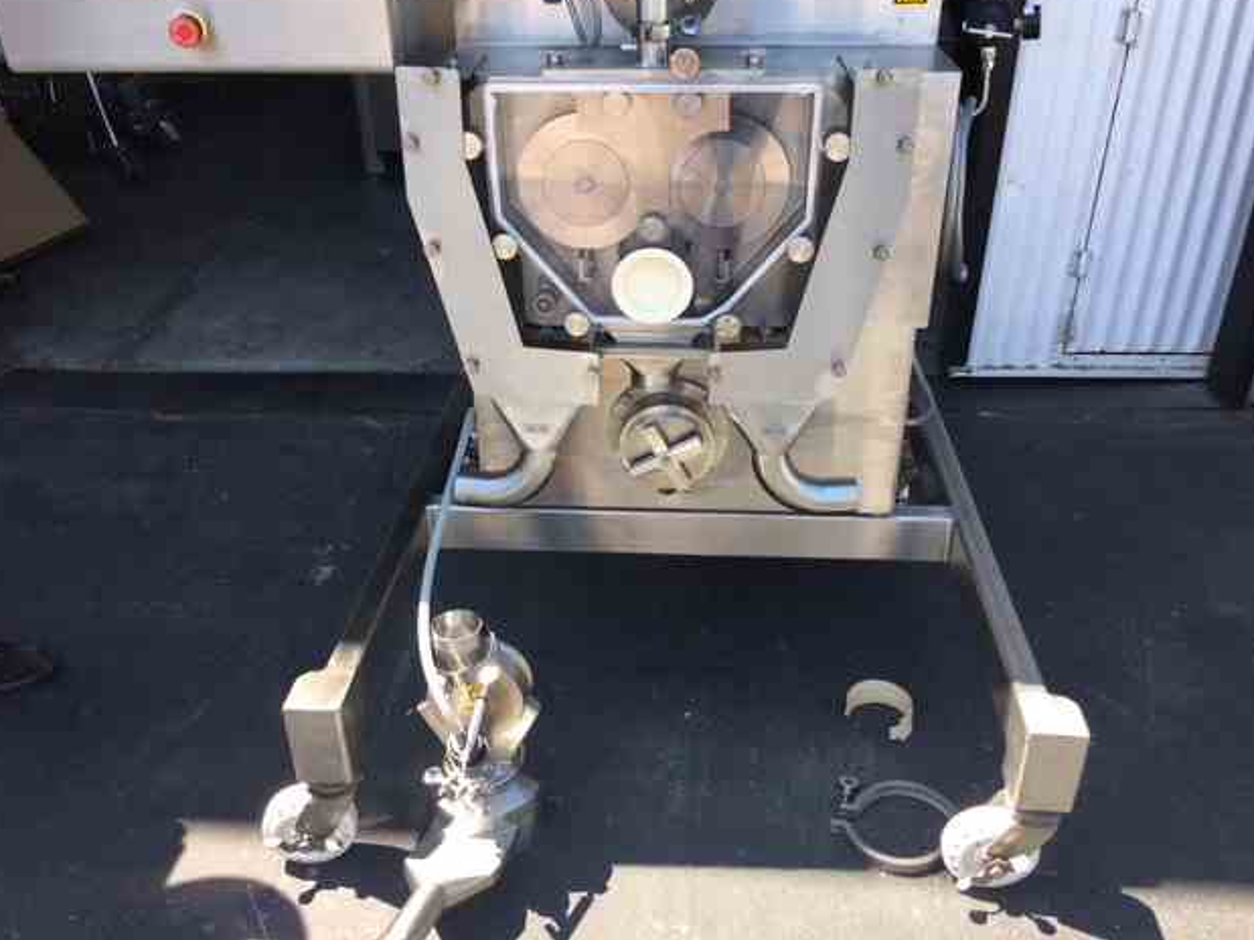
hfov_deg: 60.0
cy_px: 456
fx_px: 1087
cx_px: 636
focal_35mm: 30
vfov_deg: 46.8
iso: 25
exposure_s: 1/228
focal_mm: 4.15
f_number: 2.2
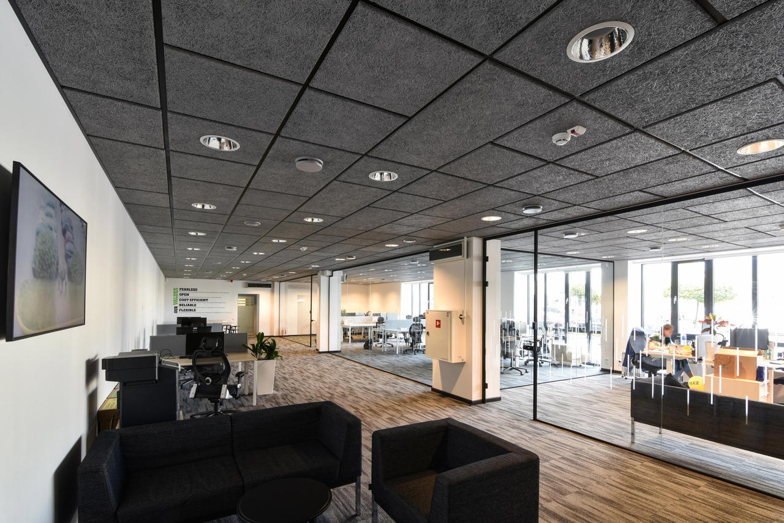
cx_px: 392
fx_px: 349
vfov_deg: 73.8
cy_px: 262
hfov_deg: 96.7
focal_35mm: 16
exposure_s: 3
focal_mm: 16
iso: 64
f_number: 16
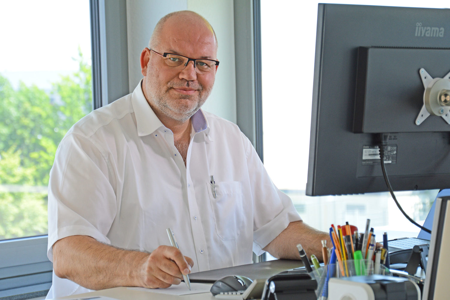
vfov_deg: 11.4
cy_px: 150
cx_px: 225
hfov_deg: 17.1
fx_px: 1500
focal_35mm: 120
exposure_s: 1/80
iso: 200
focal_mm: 80
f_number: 5.3
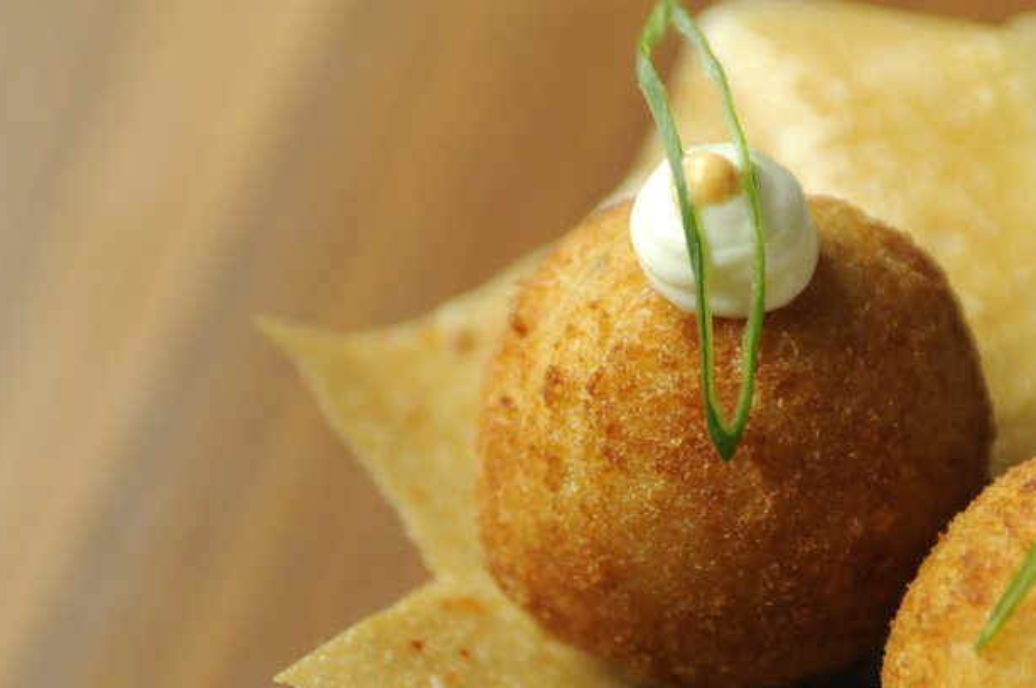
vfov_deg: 7.8
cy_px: 438
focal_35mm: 175
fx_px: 5031
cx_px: 668
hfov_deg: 11.7
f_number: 4
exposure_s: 1/160
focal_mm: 70
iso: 800
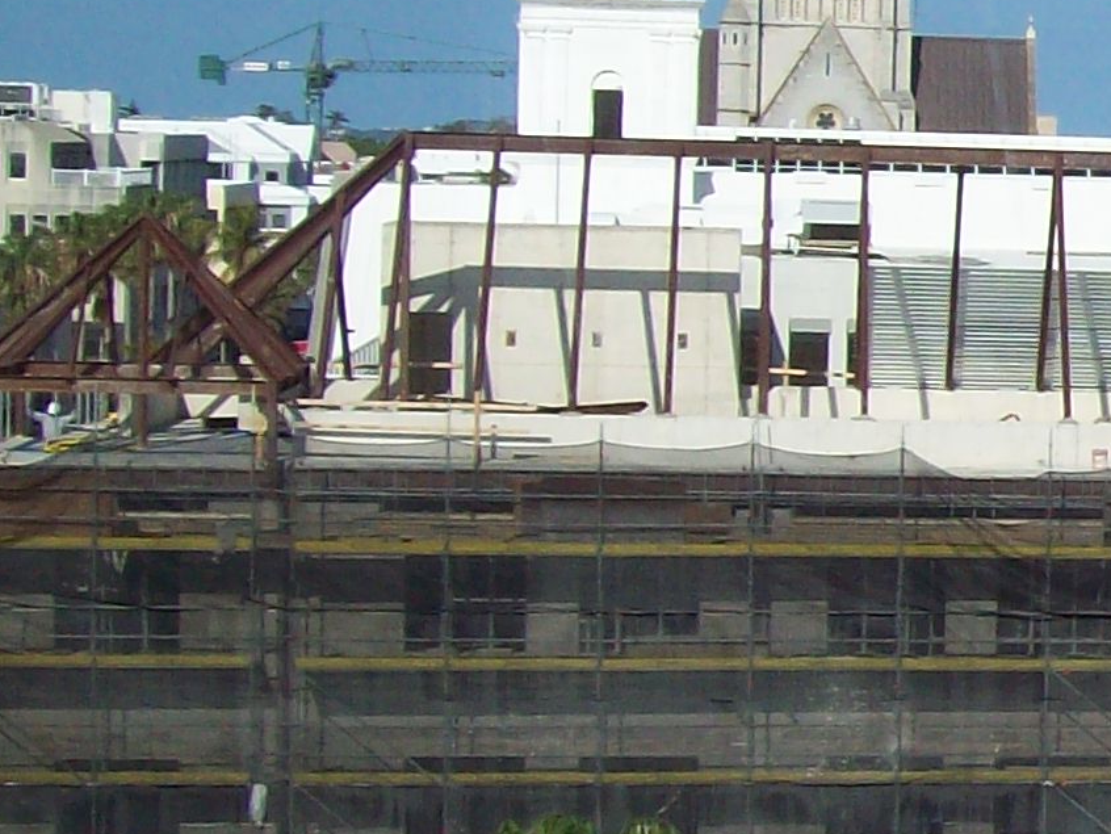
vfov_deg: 11.4
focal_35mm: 130
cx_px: 1997
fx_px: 4174
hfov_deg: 13.6
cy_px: 393
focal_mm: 6
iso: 80
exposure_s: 1/416
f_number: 4.8
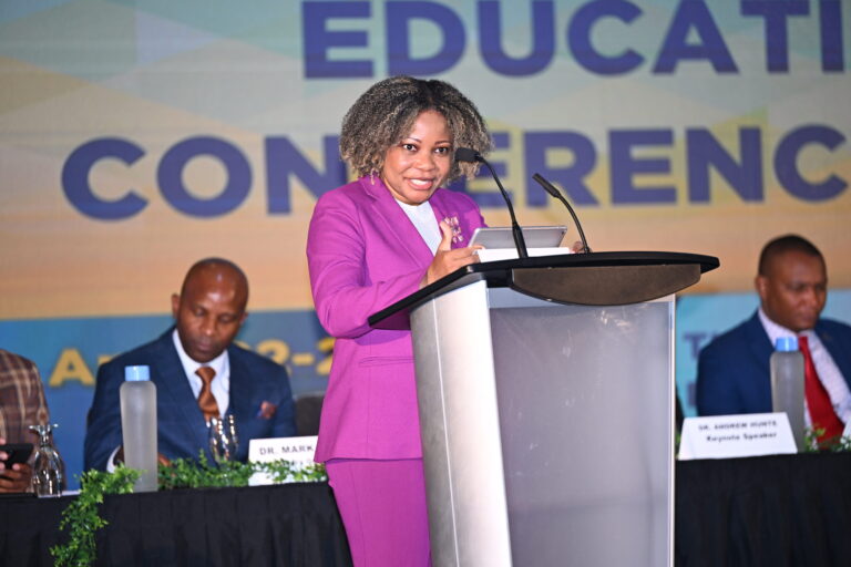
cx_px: 426
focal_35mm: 200
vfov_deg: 6.9
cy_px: 284
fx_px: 4727
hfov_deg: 10.3
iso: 500
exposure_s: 1/200
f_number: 2.8
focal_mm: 200
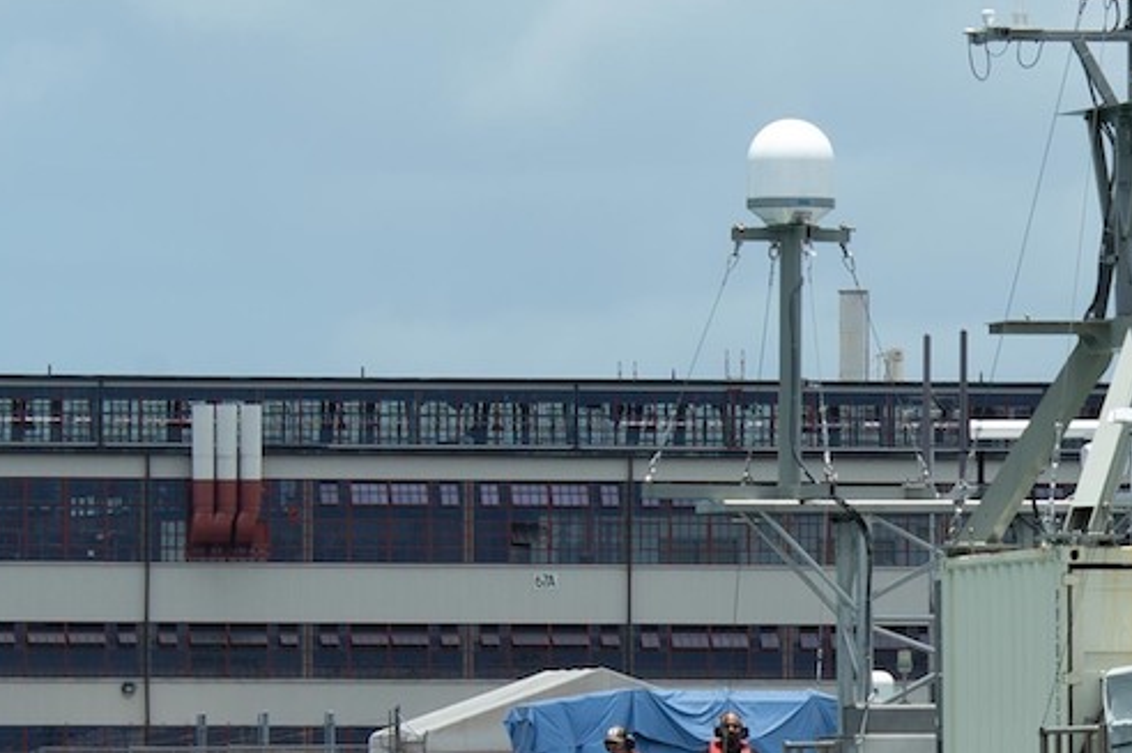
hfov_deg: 4.5
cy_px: 578
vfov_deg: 3.0
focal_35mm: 453
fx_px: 14230
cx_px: 1371
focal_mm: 116
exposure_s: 1/160
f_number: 14
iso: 80
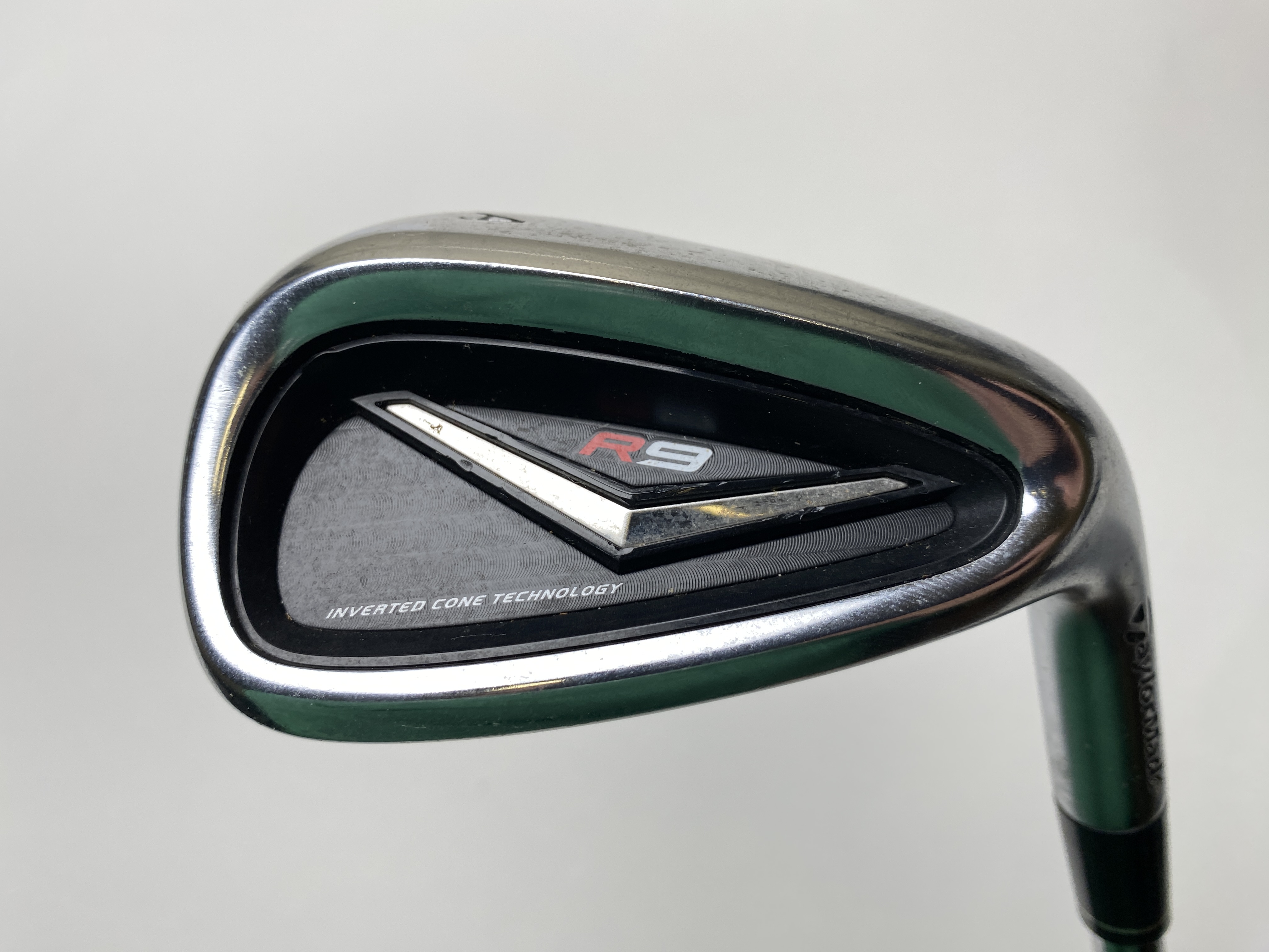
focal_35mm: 26
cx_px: 634
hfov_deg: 67.3
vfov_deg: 53.1
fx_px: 953
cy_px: 476
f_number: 1.8
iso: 32
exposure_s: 1/315
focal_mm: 4.25
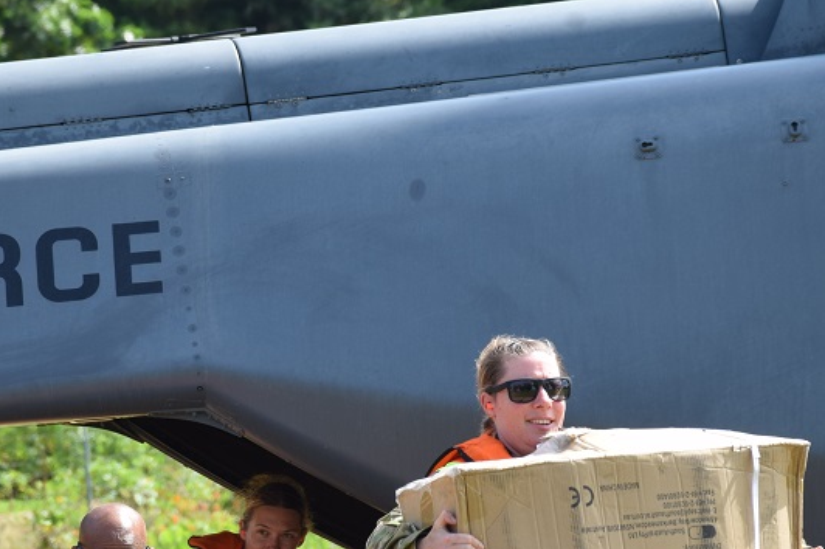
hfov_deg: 6.4
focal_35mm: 320
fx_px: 7329
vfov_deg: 4.3
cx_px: 288
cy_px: 385
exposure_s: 1/250
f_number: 8
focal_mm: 105
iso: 200
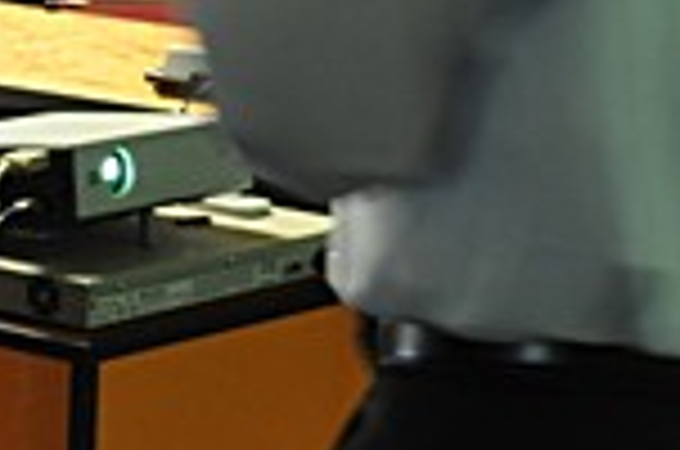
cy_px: -124
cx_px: -270
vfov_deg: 6.5
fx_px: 3939
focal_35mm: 209
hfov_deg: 9.6
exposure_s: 1/8
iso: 800
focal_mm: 35
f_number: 4.2
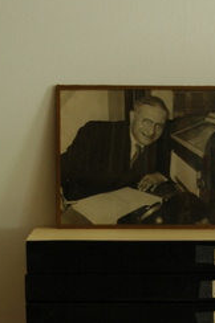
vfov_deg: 17.1
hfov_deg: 11.6
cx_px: 128
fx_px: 1060
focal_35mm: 118
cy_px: 287
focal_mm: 40
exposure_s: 1/15
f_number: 6.3
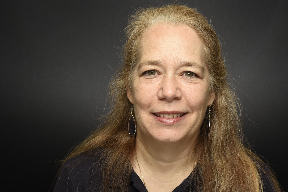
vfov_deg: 17.1
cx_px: 164
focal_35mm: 80
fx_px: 640
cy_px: 96
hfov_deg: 25.3
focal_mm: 65
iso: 1000
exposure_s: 1/200
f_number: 9
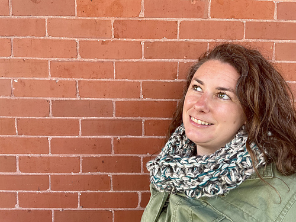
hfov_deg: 67.3
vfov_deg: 53.1
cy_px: 111
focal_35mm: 26
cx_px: 148
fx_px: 222
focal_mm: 4.2
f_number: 1.6
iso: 32
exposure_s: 1/121
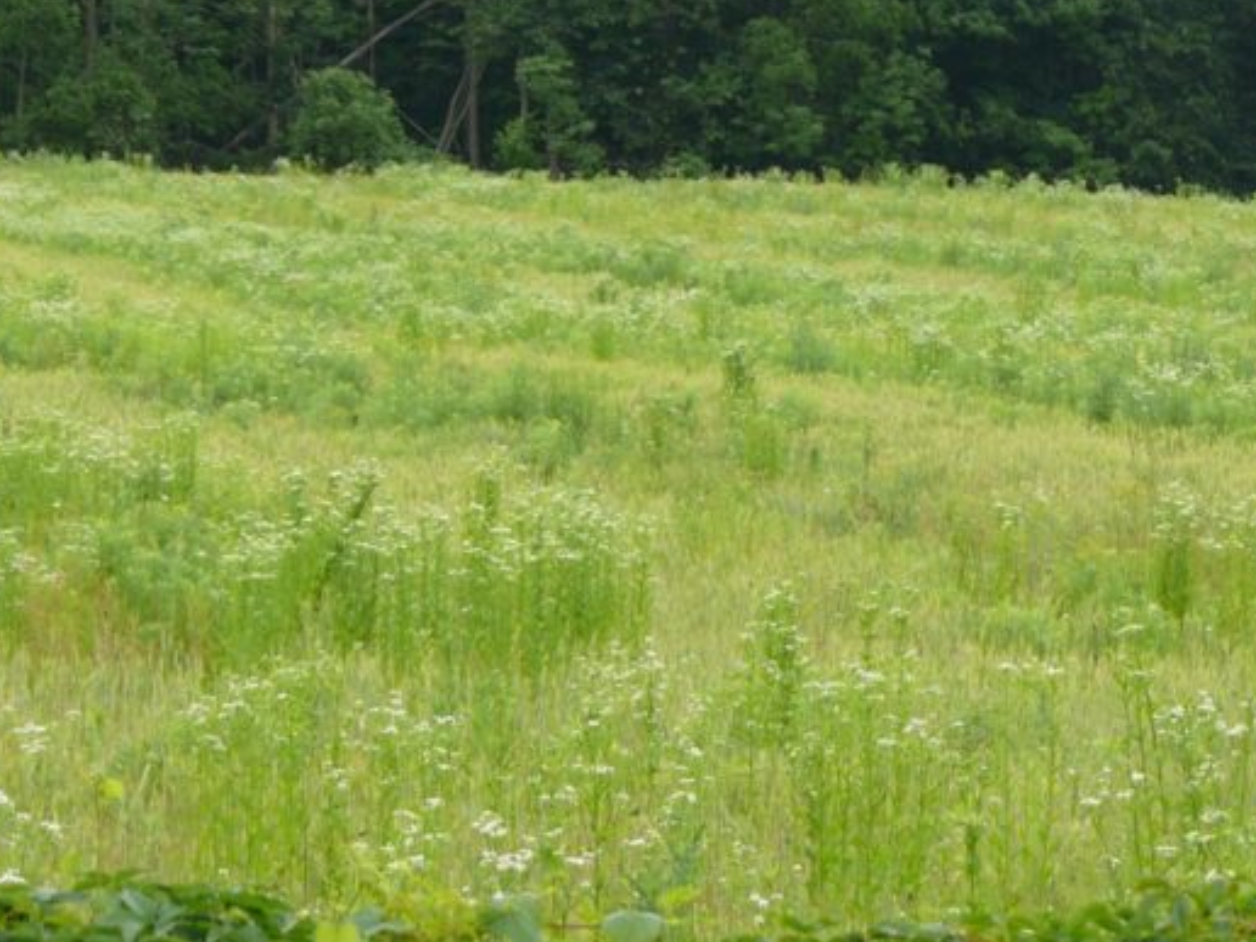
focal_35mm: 210
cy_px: 338
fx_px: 7620
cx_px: 862
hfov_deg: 9.4
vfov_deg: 7.1
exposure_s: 1/160
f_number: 4
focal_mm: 29.8
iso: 100
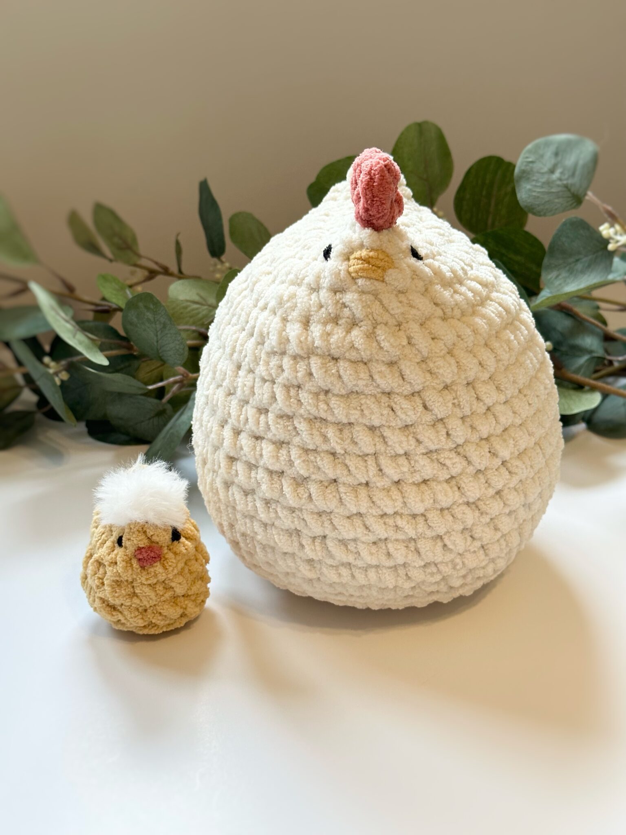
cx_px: 313
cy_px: 418
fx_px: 1157
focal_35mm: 48
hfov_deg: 30.3
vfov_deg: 39.7
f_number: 1.78
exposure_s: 1/120
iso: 80
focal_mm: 6.86
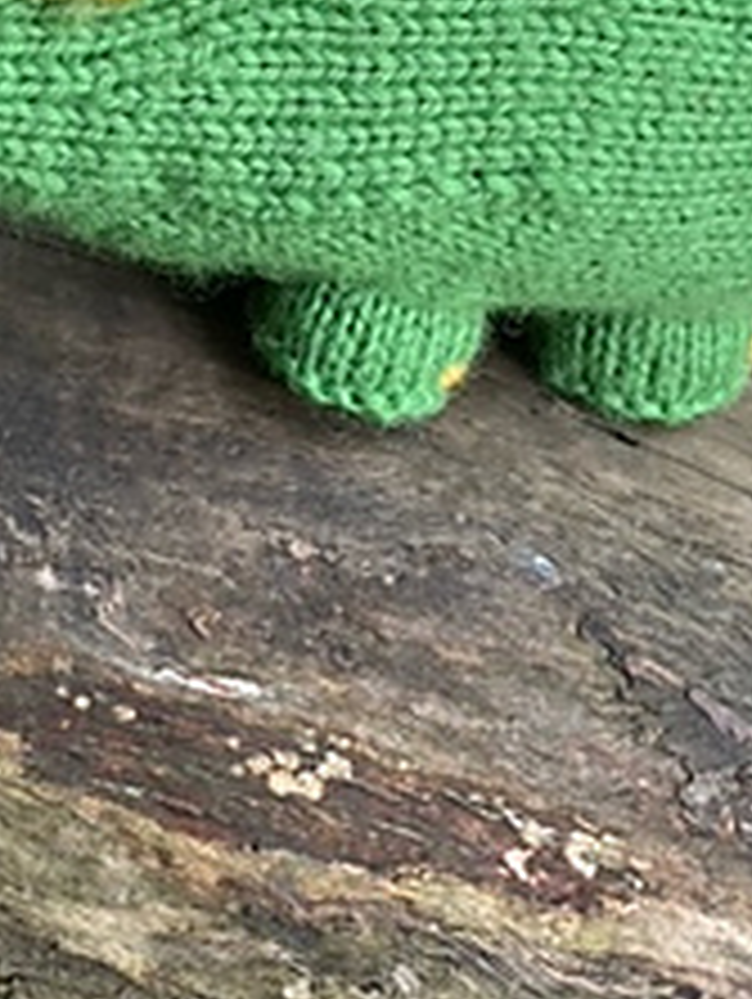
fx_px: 1821
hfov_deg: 23.3
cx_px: 326
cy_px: 54
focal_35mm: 63
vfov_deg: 29.1
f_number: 1.8
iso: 80
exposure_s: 1/121
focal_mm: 3.99
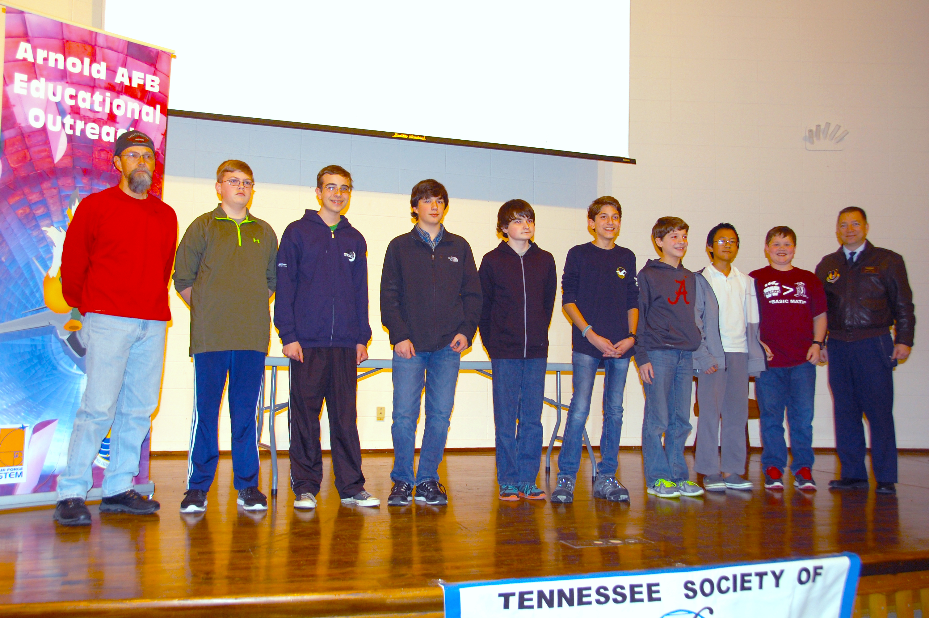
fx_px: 851
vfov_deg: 39.9
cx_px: 464
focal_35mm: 33
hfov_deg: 57.3
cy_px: 309
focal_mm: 22
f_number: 3.8
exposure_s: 1/60
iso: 400
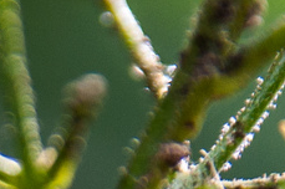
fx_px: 5905
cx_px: -71
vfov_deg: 1.8
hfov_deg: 2.8
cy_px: 568
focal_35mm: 747
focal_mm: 70
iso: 400
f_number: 4
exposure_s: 1/80
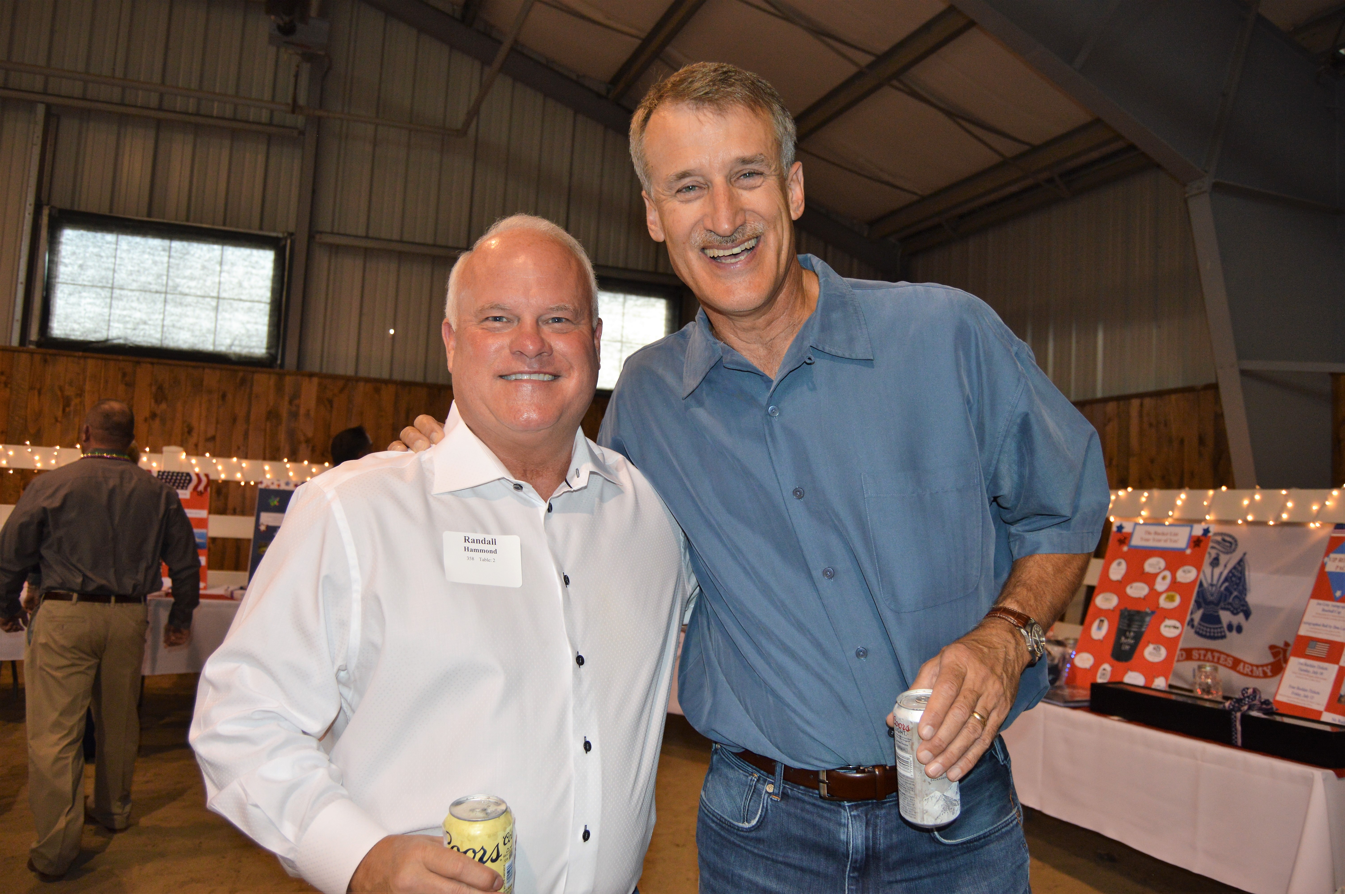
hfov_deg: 67.4
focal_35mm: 27
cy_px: 447
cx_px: 672
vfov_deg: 47.8
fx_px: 1008
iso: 450
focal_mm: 18
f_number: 3.5
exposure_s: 1/60
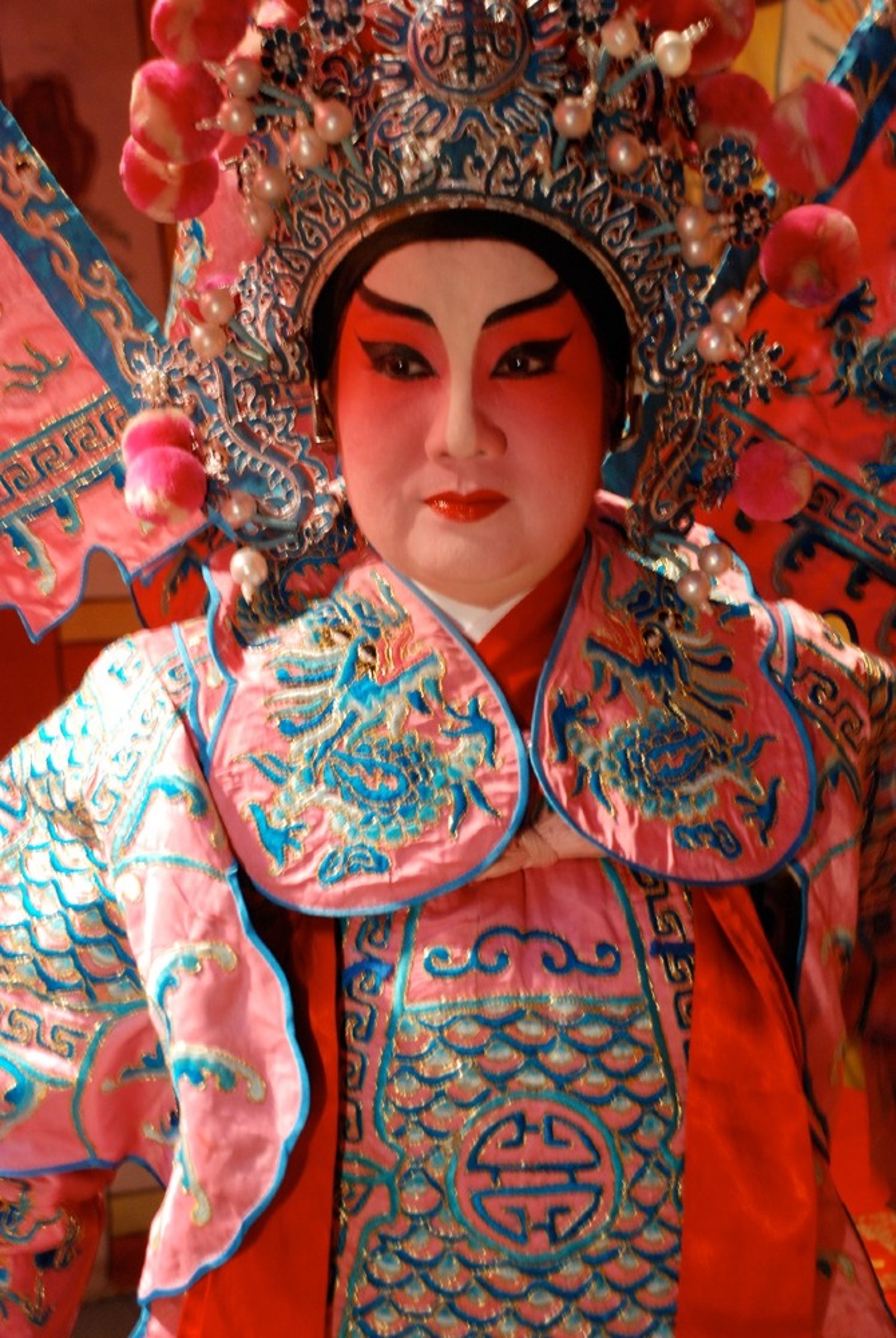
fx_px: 2455
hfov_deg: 20.7
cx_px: 448
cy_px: 669
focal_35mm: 66
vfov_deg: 30.5
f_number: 4.8
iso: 640
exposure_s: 1/13
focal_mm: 44
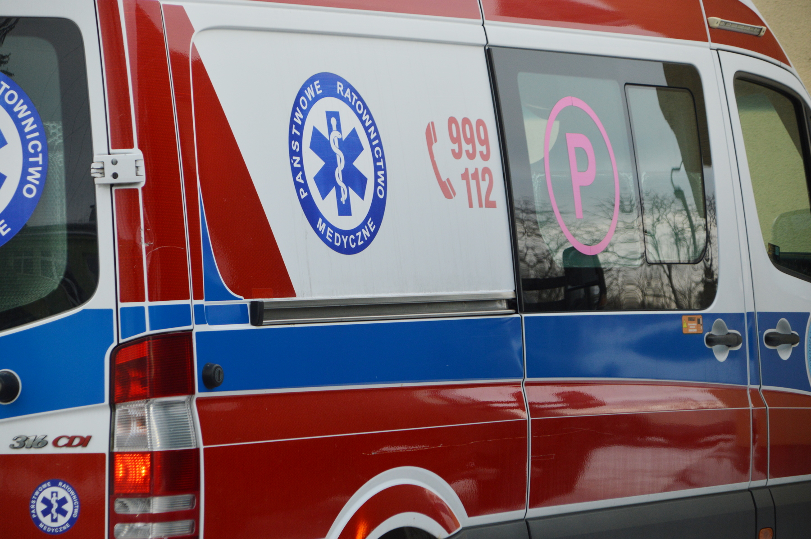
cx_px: 406
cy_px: 270
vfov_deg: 8.2
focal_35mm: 168
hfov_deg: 12.2
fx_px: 3781
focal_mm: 112
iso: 400
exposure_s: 1/500
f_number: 5.6
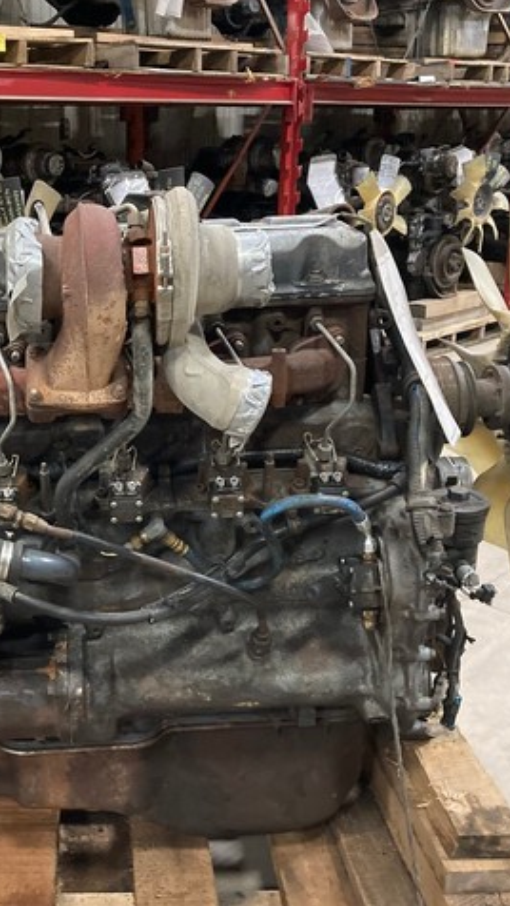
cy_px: 453
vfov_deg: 49.4
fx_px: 985
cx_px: 108
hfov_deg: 28.5
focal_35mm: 41
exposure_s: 1/30
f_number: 1.8
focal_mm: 3.99
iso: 640
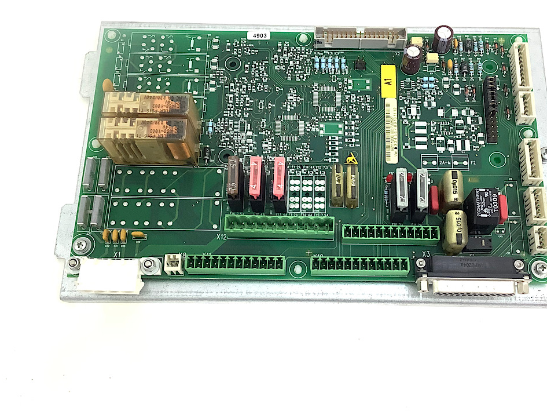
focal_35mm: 39
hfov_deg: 47.6
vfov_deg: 36.8
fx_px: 616
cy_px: 197
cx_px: 328
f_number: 2.4
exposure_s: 1/50
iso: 100
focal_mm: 3.3
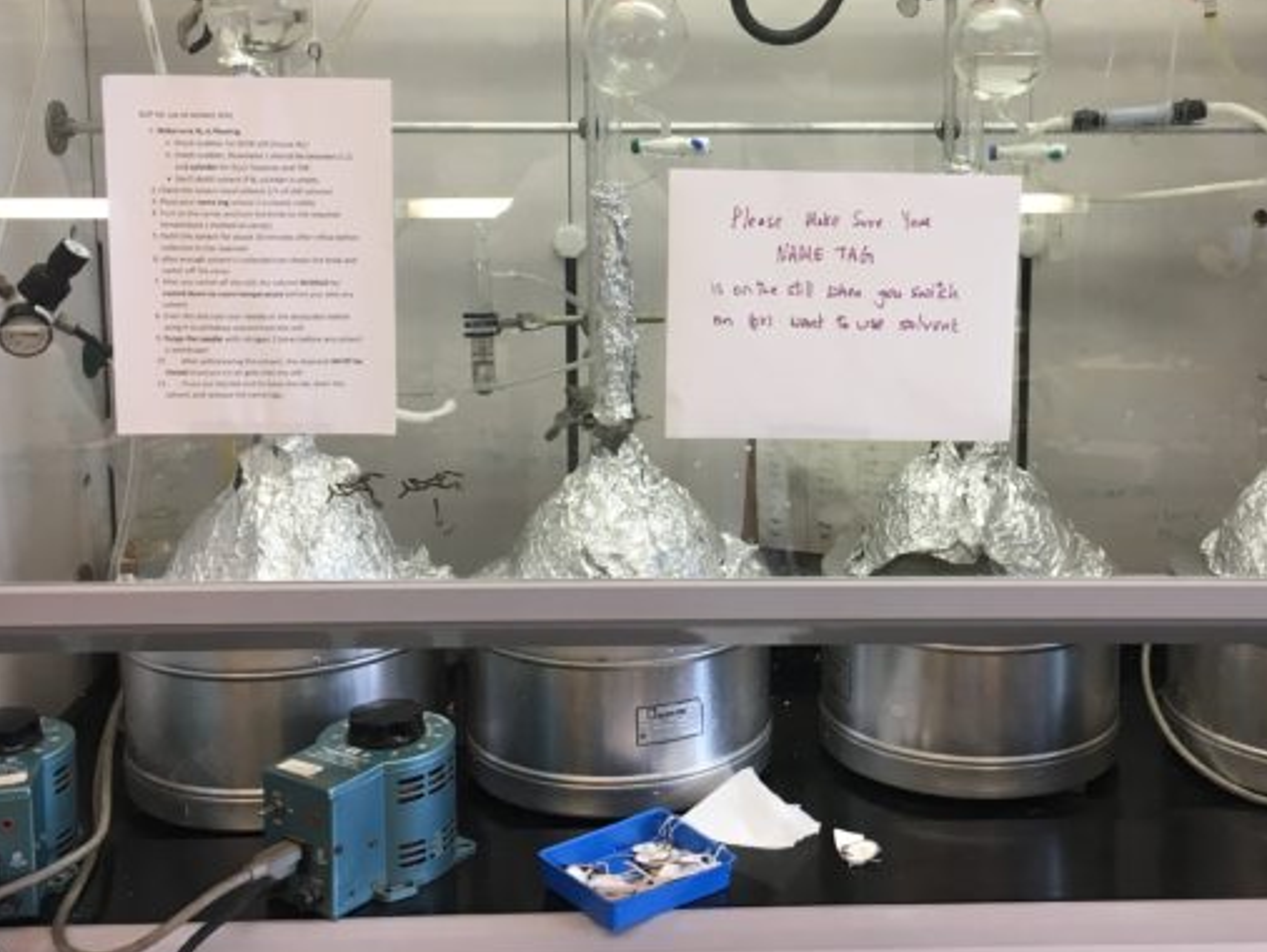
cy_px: 298
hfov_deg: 42.7
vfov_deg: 32.6
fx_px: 1611
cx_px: 754
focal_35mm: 44
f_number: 2.2
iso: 25
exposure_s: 1/30
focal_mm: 4.15
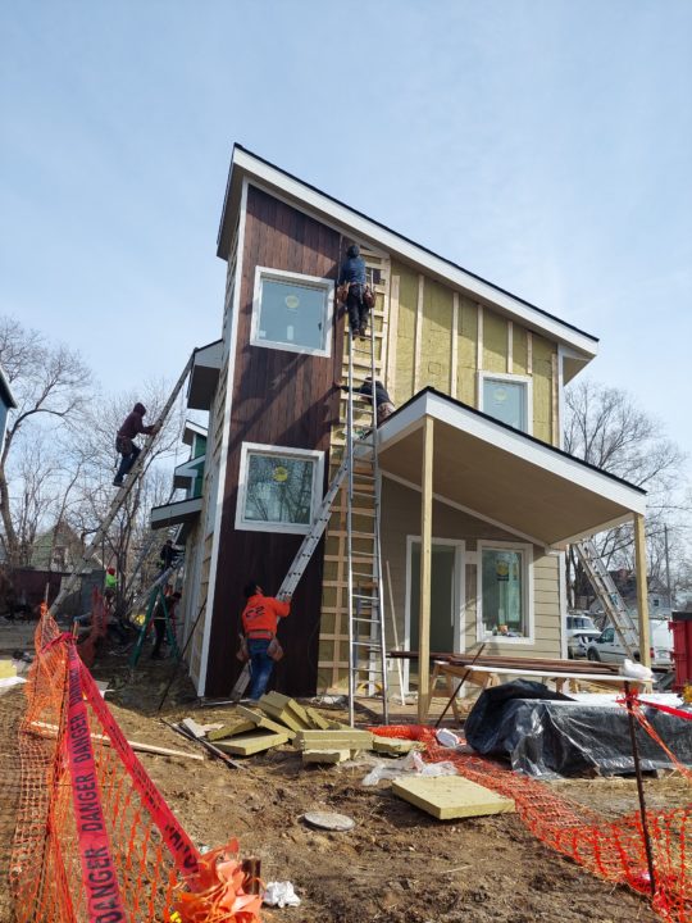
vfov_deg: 69.4
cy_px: 462
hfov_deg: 54.9
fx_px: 666
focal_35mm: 25
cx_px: 346
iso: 40
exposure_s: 1/1226
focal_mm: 5.23
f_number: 1.8
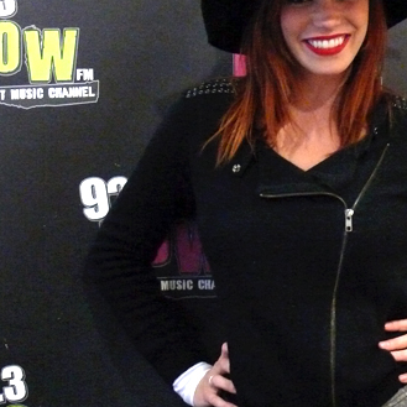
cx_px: 267
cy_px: 148
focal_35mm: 92
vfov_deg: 18.8
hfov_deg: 18.8
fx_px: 1224
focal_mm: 9.8
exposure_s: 1/20
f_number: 3.2
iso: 800
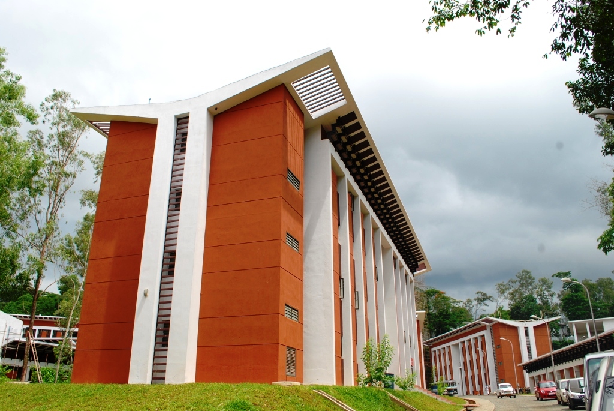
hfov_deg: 61.9
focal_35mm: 30
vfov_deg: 43.7
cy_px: 206
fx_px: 512
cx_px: 307
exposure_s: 1/100
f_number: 10
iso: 100
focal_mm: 20
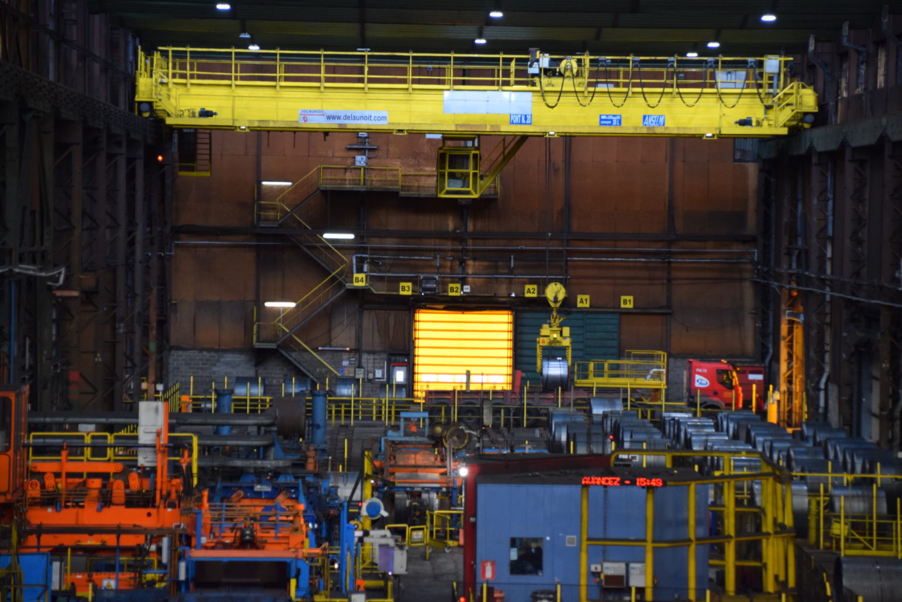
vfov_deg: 10.8
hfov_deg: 16.1
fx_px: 3194
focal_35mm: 128
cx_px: 451
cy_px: 301
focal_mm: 85
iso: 1250
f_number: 5.3
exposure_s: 1/60
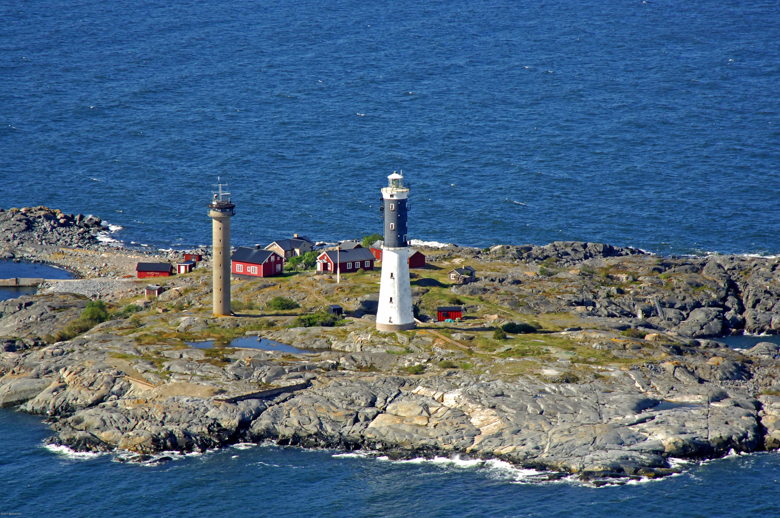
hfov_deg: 11.4
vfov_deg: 7.6
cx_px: 390
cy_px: 259
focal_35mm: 180
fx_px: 3895
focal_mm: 120
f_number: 5.6
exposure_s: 1/1000
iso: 400
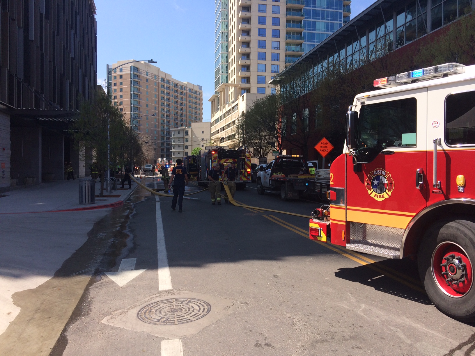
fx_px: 398
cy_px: 178
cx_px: 238
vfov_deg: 48.2
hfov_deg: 61.7
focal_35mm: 29
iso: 32
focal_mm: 4.15
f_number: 2.2
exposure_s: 1/1414
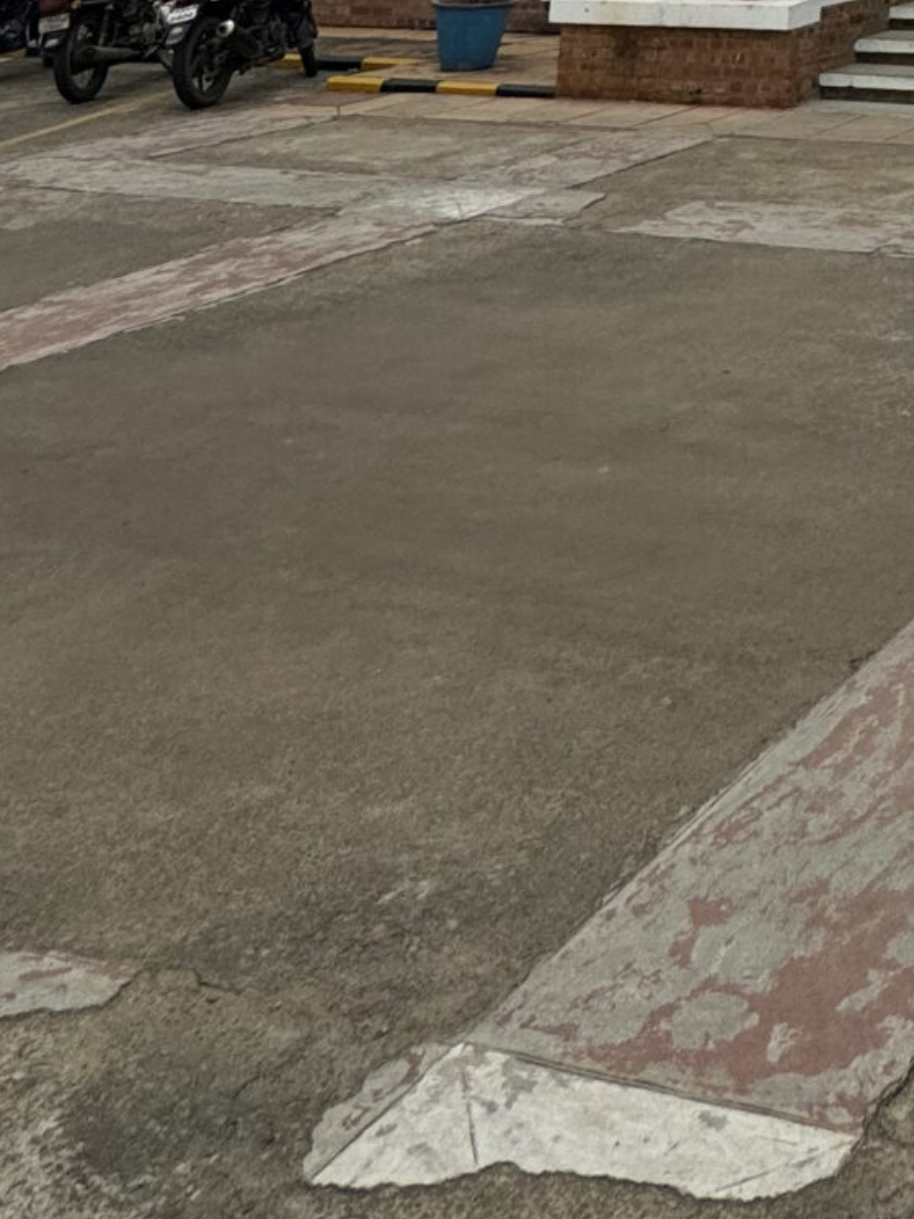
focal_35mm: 48
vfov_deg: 25.2
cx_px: 1236
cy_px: -769
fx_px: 1690
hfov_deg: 25.4
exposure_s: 1/4630
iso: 40
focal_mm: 2.22
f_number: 2.2
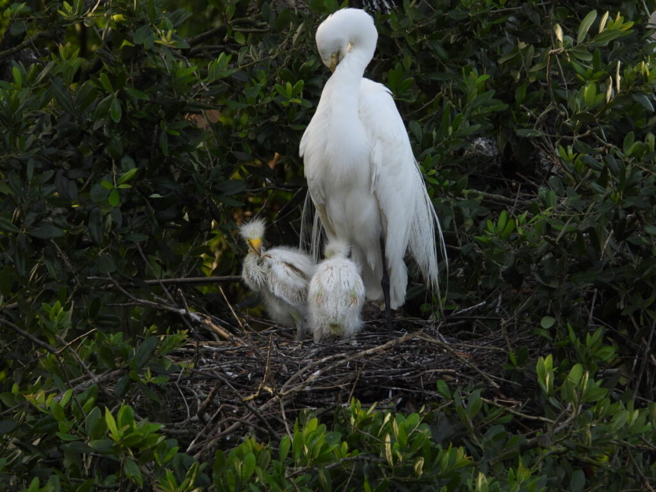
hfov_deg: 4.6
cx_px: 328
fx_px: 8206
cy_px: 246
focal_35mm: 433
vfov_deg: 3.4
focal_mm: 77.8
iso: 180
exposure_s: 1/250
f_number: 5
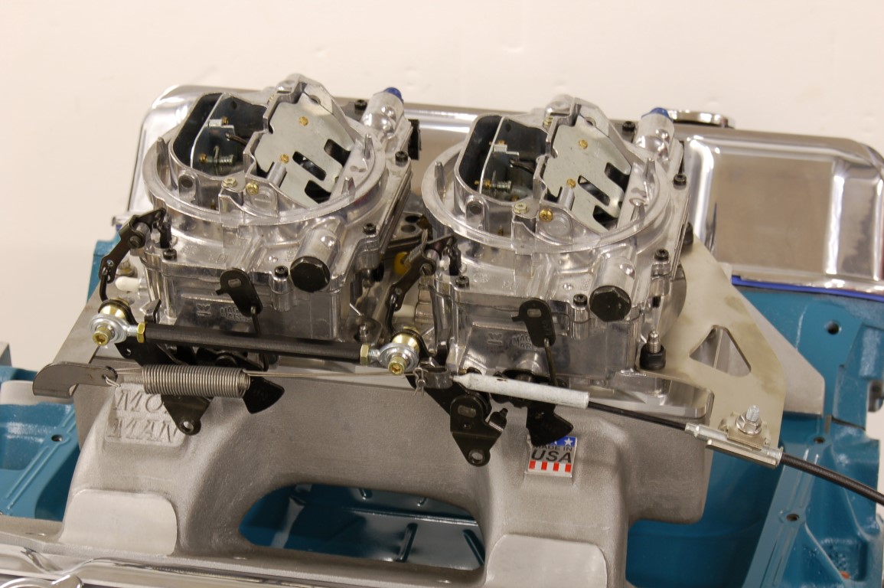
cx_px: 442
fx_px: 2429
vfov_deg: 13.8
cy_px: 294
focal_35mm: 99
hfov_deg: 20.6
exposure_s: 1/2
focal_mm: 66
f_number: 10
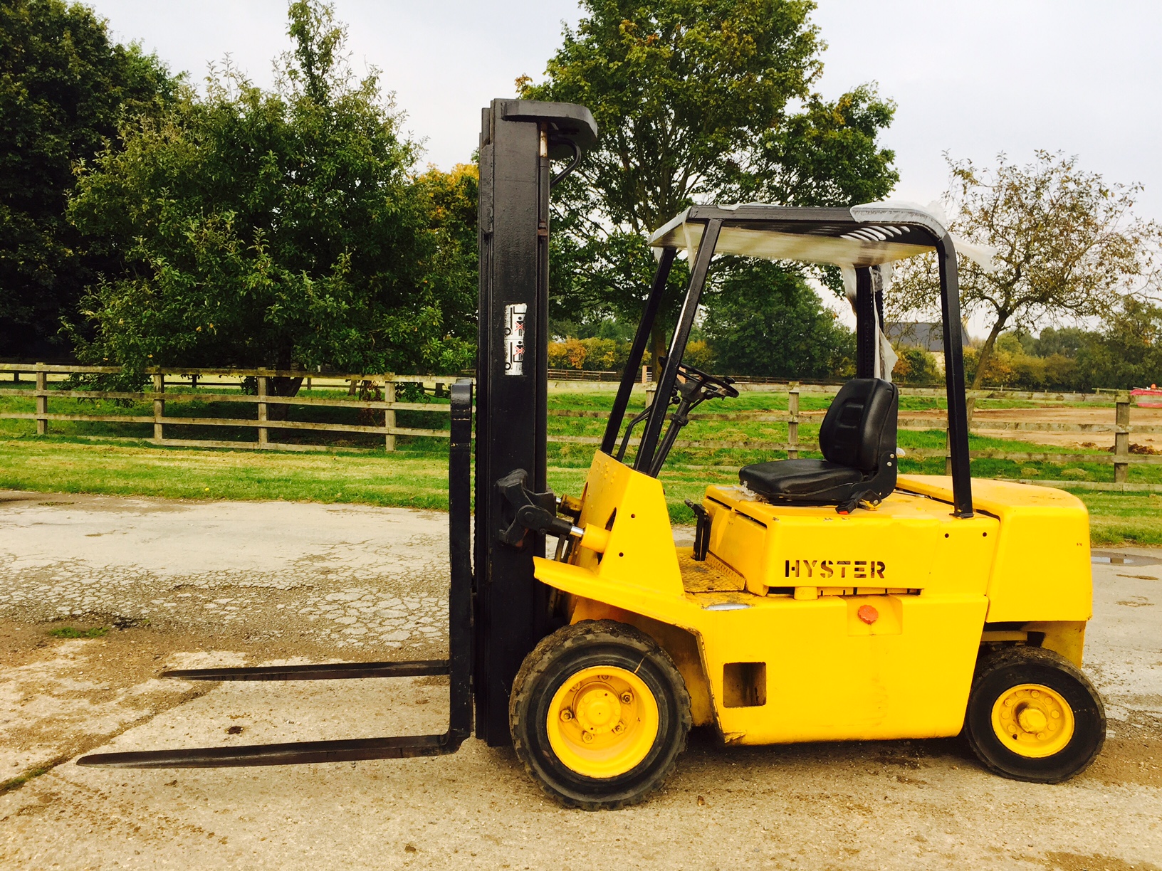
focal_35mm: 29
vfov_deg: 48.2
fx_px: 973
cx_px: 581
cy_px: 436
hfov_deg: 61.7
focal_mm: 4.15
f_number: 2.2
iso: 32
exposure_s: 1/50
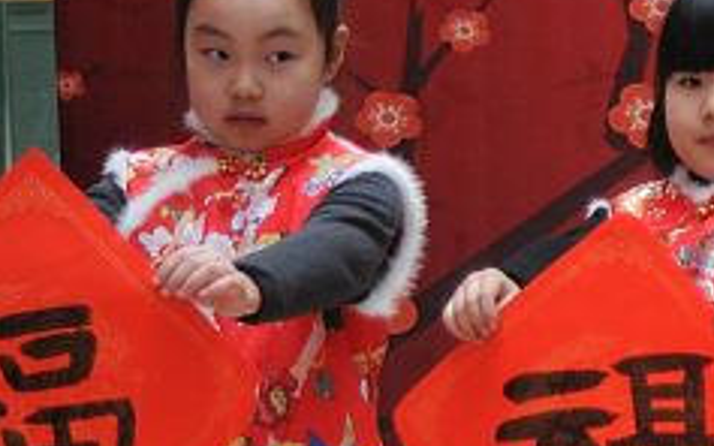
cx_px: 1636
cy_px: 243
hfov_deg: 8.4
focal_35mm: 232
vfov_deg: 5.7
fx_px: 4513
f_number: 4
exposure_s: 1/50
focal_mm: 45
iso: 800
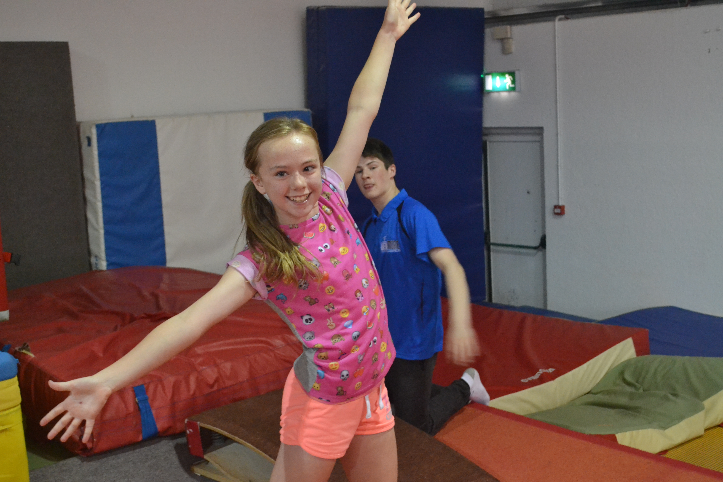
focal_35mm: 48
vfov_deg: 28.1
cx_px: 362
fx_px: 964
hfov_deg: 41.1
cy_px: 241
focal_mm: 32
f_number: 4.8
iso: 3200
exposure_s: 1/60
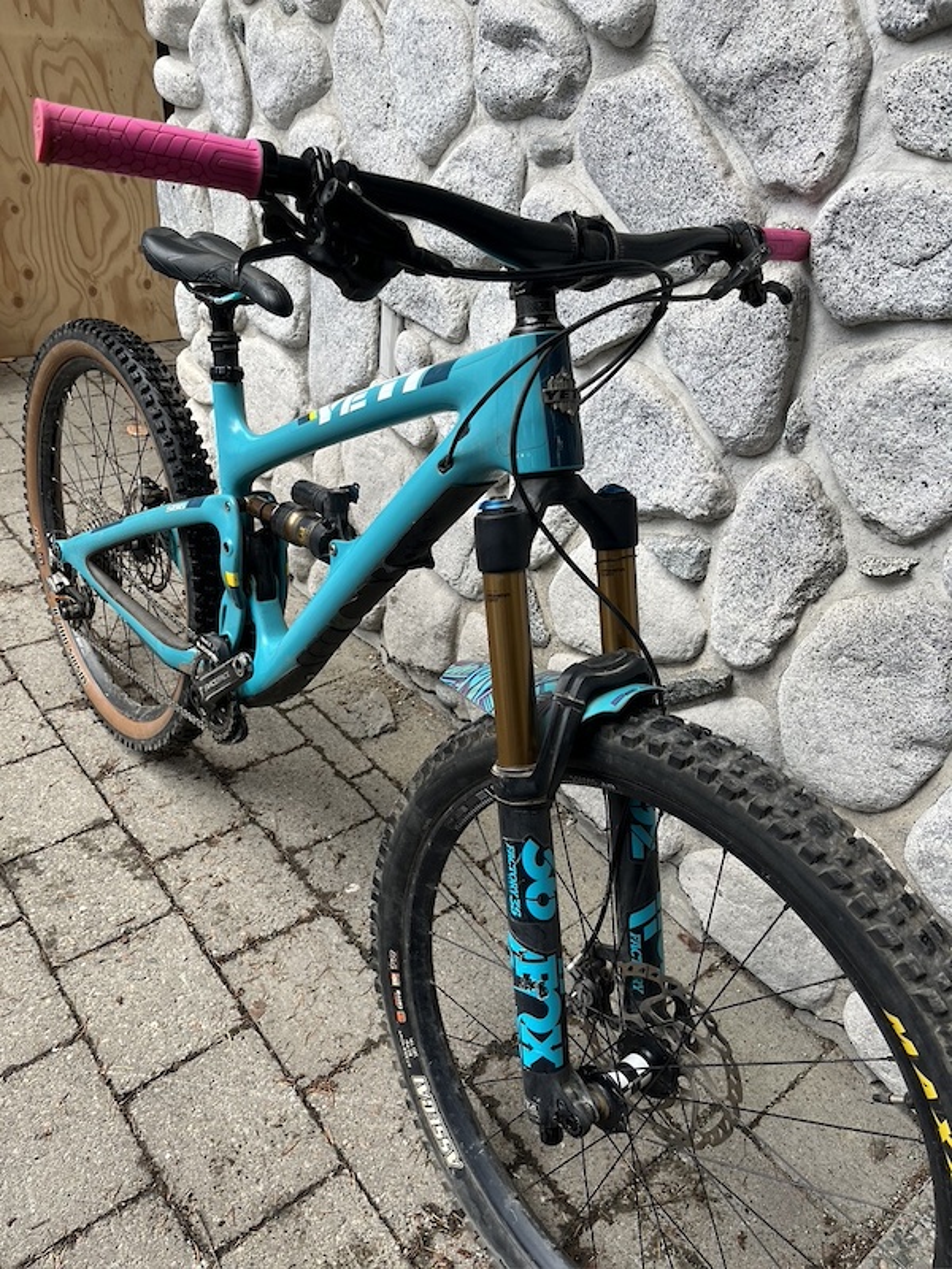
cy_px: 634
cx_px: 476
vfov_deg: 67.3
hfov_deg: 53.1
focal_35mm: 26
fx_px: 953
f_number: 1.6
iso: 40
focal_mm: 5.1
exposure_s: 1/290
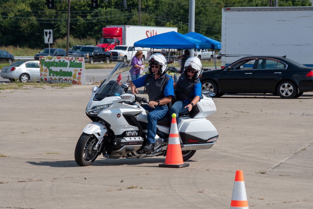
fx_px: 1565
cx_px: 156
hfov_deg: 11.4
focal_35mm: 180
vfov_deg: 7.6
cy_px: 104
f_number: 14
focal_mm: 120
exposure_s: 1/400
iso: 200
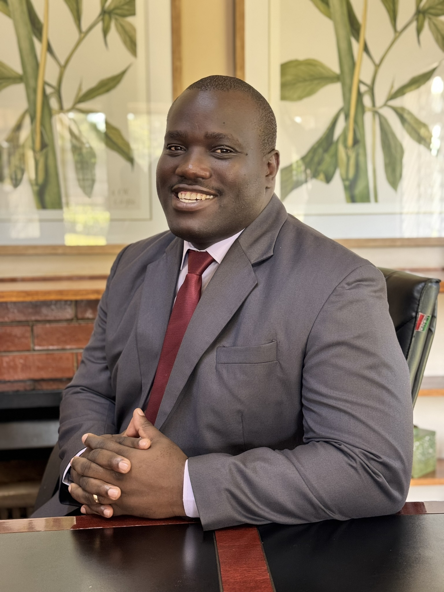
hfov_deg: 30.3
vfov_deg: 39.7
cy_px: 296
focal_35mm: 48
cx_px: 222
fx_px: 821
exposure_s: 1/50
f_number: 1.78
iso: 250
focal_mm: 6.76
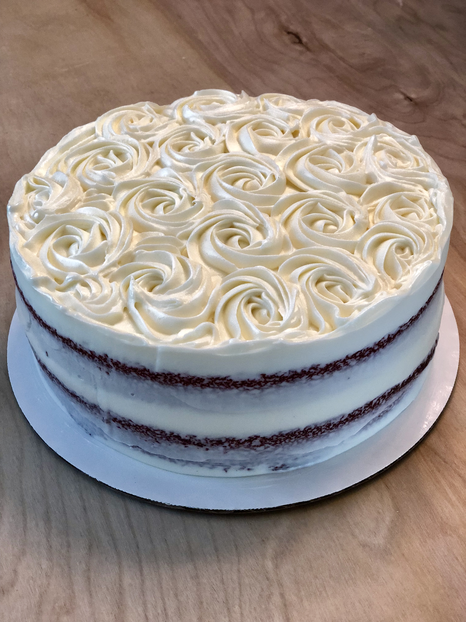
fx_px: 933
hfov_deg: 28.0
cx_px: 233
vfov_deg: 36.8
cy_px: 311
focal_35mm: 52
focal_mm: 6
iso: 125
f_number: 2.4
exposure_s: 1/60
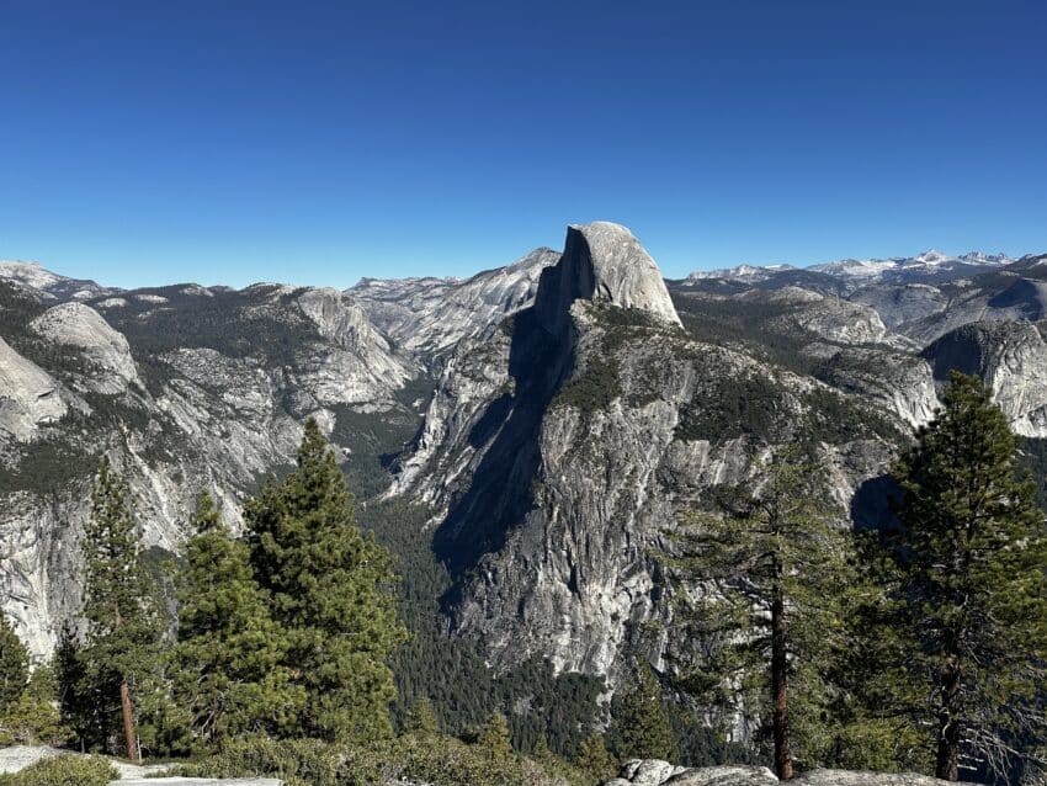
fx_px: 726
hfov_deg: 71.6
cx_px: 524
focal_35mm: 24
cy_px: 393
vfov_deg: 56.8
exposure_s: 1/5525
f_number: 1.78
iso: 80
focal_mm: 6.86
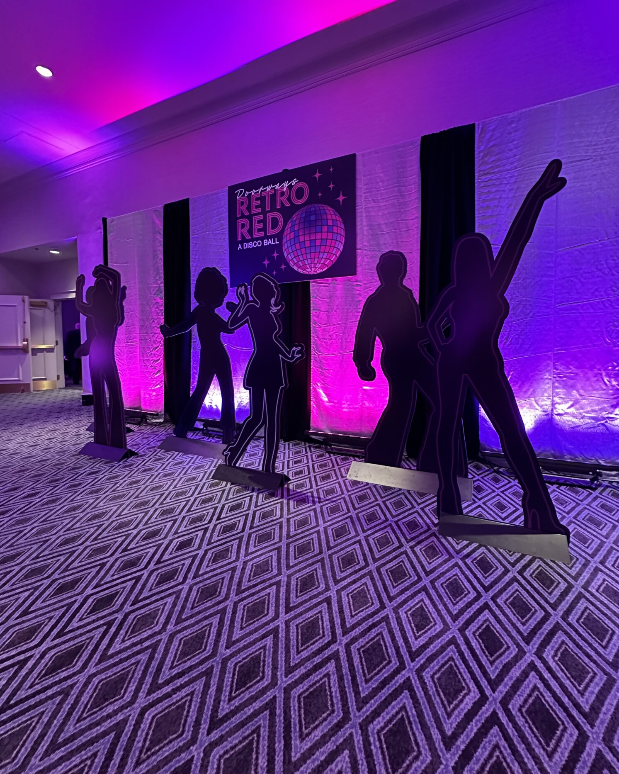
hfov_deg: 84.0
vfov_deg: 96.6
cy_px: 356
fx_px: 343
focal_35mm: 15
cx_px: 312
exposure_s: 1/60
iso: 1000
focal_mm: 2.22
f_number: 2.2
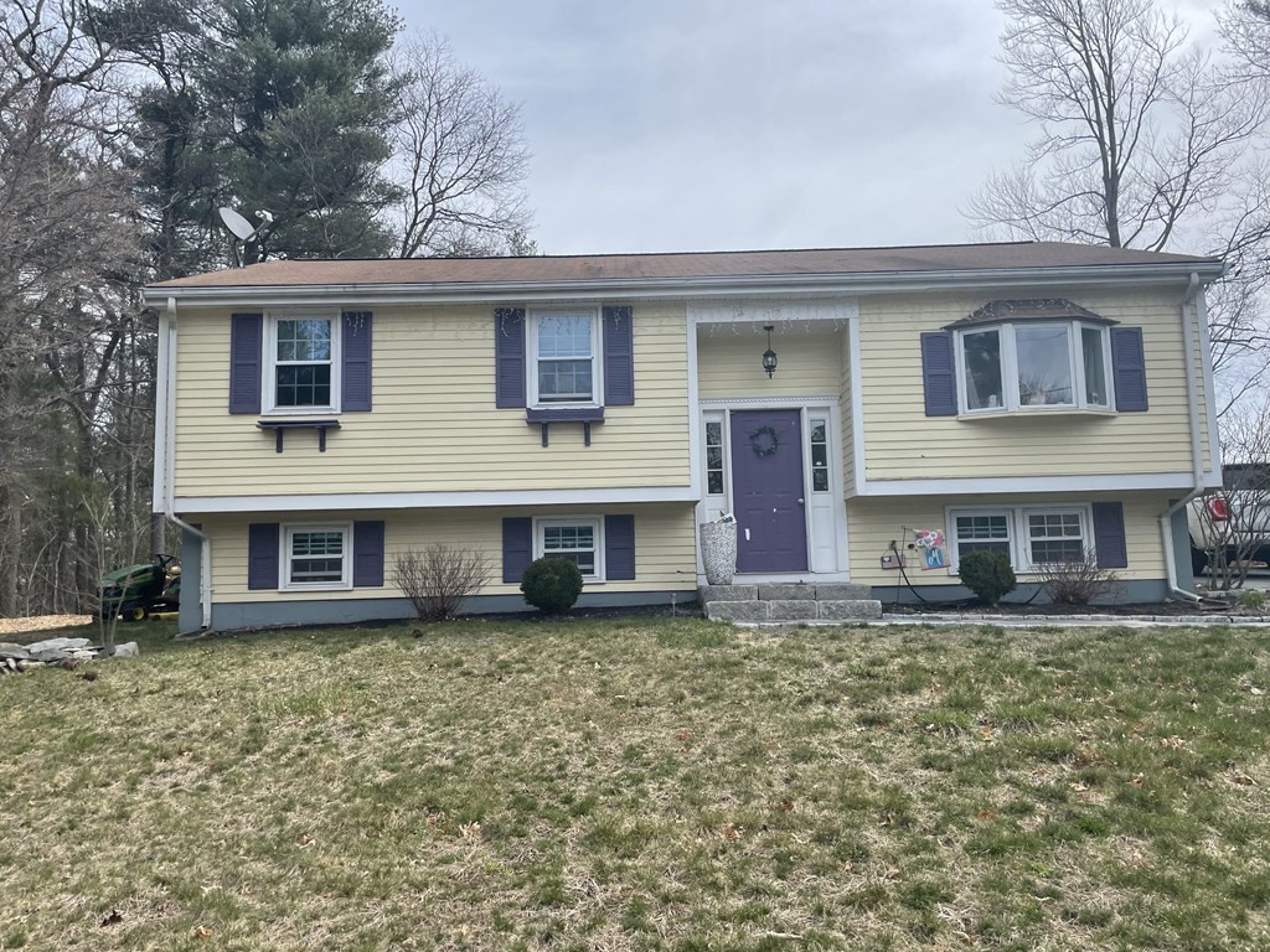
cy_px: 476
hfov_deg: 67.3
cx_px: 635
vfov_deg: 53.1
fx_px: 954
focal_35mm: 26
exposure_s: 1/3731
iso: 32
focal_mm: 4.2
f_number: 1.6
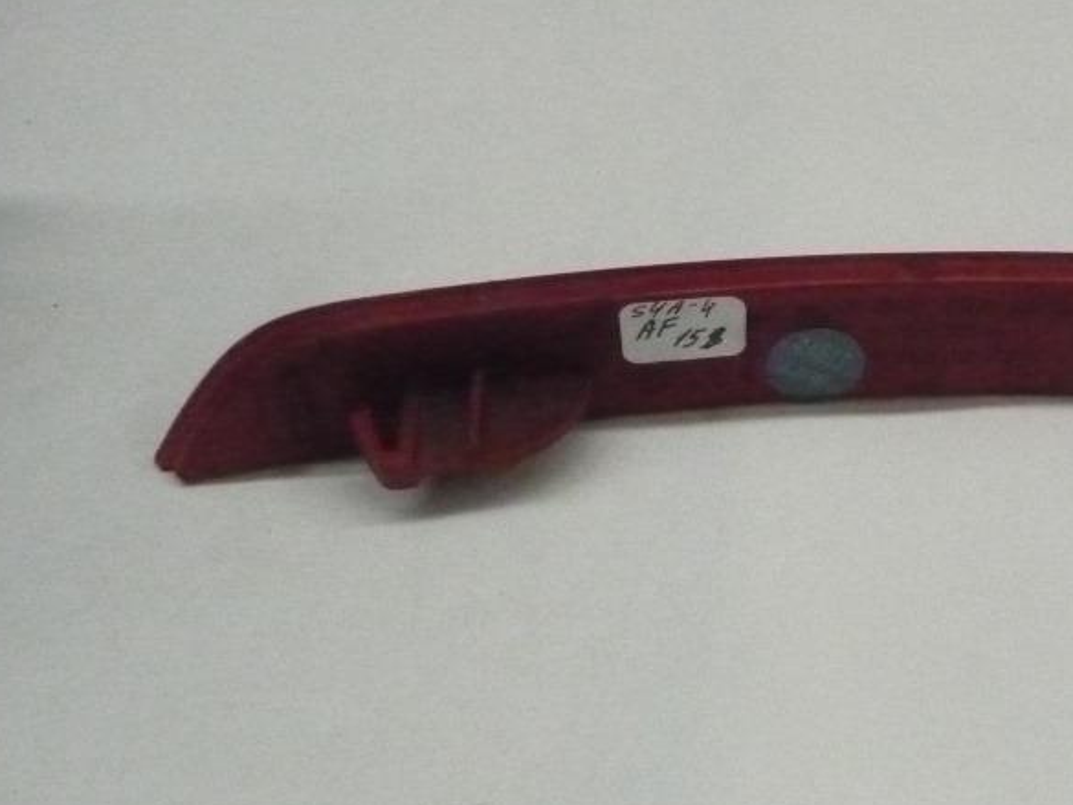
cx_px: 917
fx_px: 1519
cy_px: 508
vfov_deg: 29.6
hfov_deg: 37.0
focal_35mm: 49
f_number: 3.3
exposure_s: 1/500
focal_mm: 4.7
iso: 1600
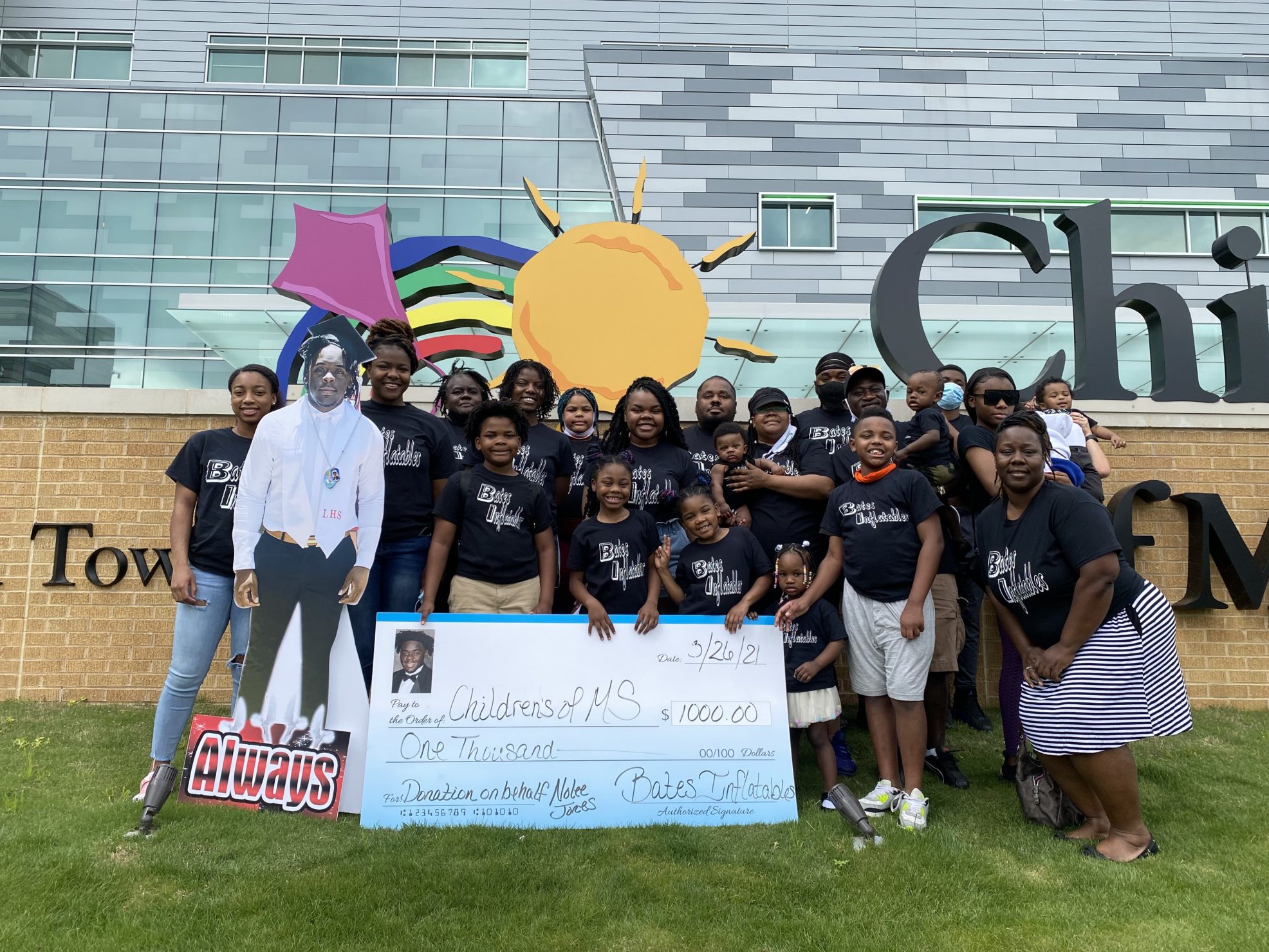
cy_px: 467
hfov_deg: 65.3
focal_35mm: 27
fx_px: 990
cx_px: 635
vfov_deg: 51.4
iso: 32
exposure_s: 1/1114
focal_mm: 4.25
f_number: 1.8
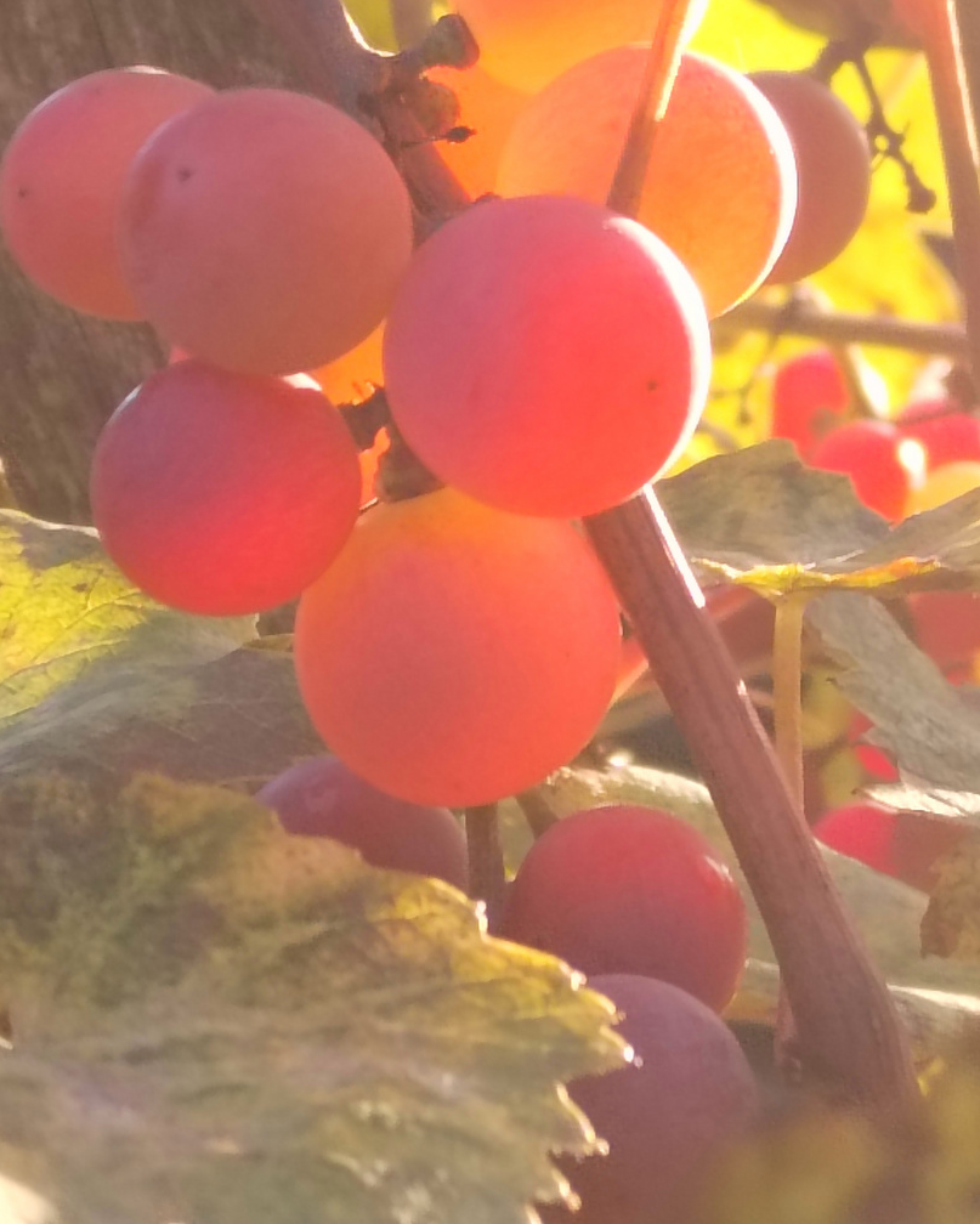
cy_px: 571
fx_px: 5834
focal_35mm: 161
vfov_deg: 12.0
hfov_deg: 9.6
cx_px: 489
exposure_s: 1/152
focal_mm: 4.75
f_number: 1.8
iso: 100
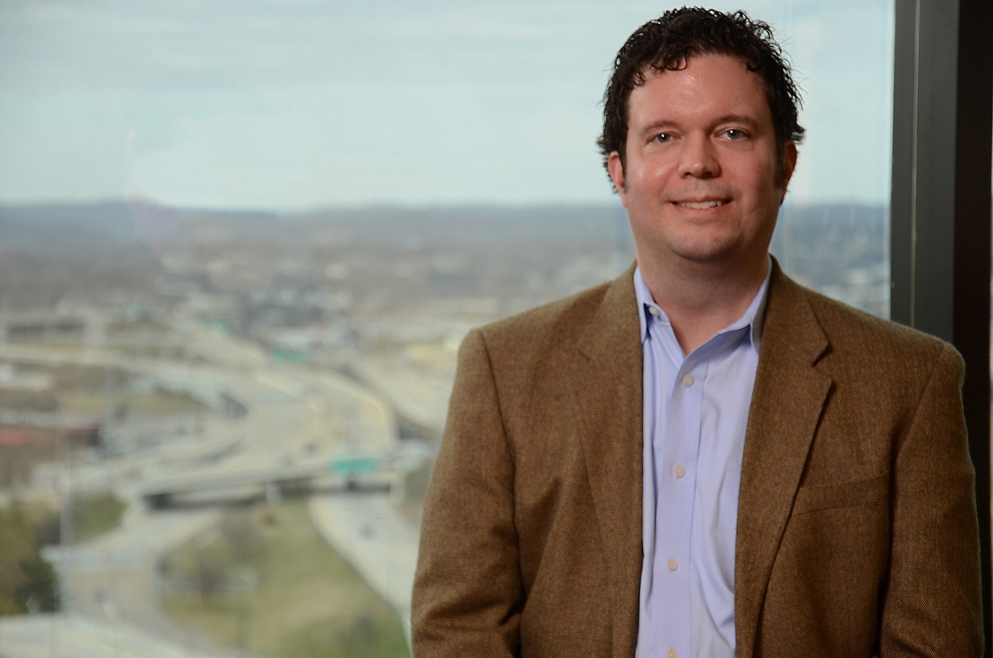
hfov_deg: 17.1
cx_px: 496
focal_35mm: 120
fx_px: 3304
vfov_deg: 11.4
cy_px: 329
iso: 100
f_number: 5.3
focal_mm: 80
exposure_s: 1/25
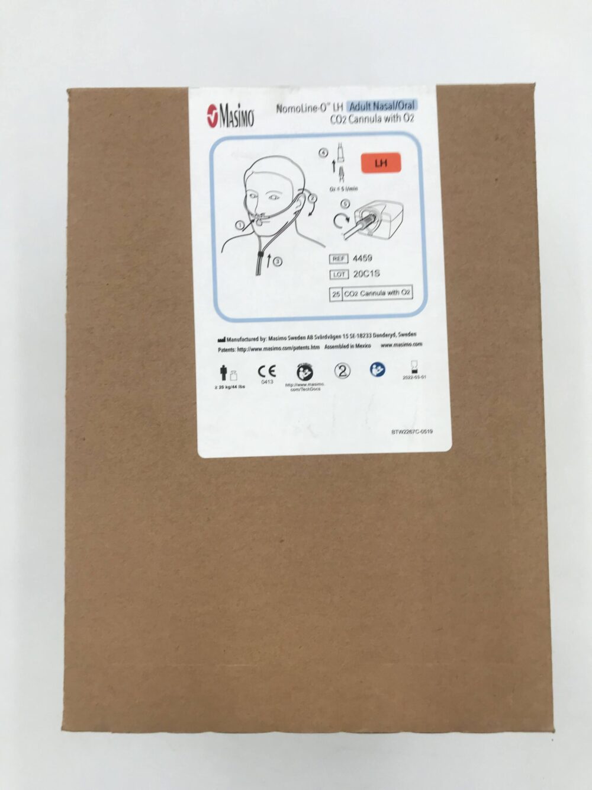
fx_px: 638
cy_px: 395
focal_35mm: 28
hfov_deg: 49.8
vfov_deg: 63.4
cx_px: 296
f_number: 1.8
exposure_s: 1/120
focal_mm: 3.99
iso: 32
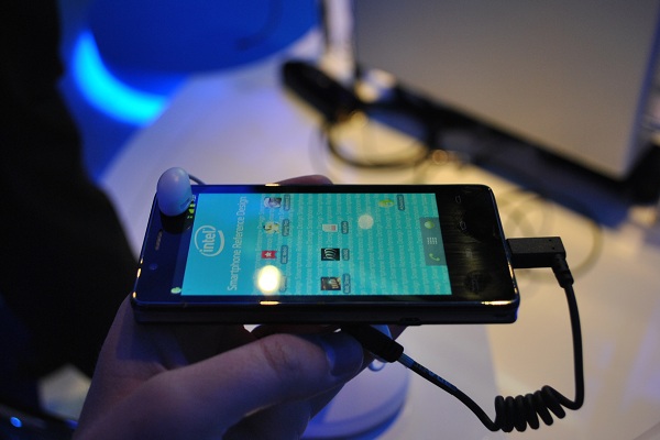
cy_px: 220
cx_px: 330
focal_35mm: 48
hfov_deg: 41.1
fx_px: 880
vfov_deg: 28.1
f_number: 4.8
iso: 320
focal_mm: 32
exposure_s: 1/30
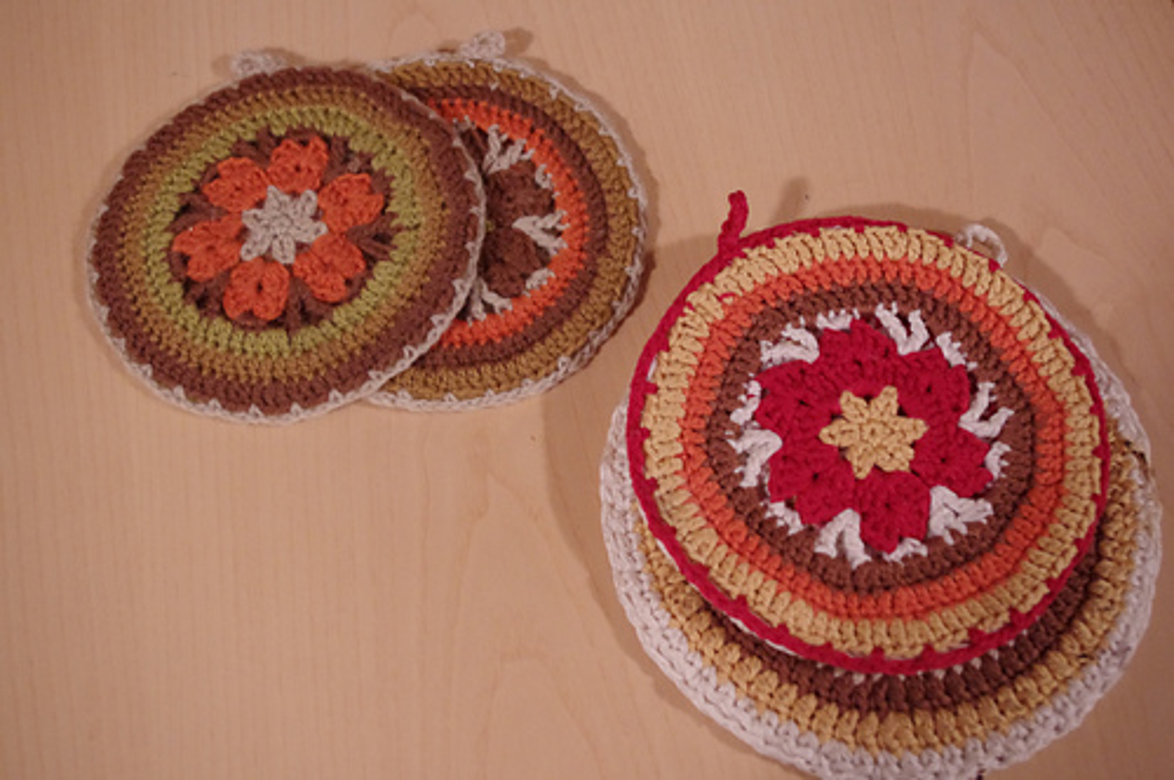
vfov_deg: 29.2
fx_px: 1498
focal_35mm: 46
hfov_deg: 42.8
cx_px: 587
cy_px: 390
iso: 3200
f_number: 5
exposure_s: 1/15
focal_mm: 30.63
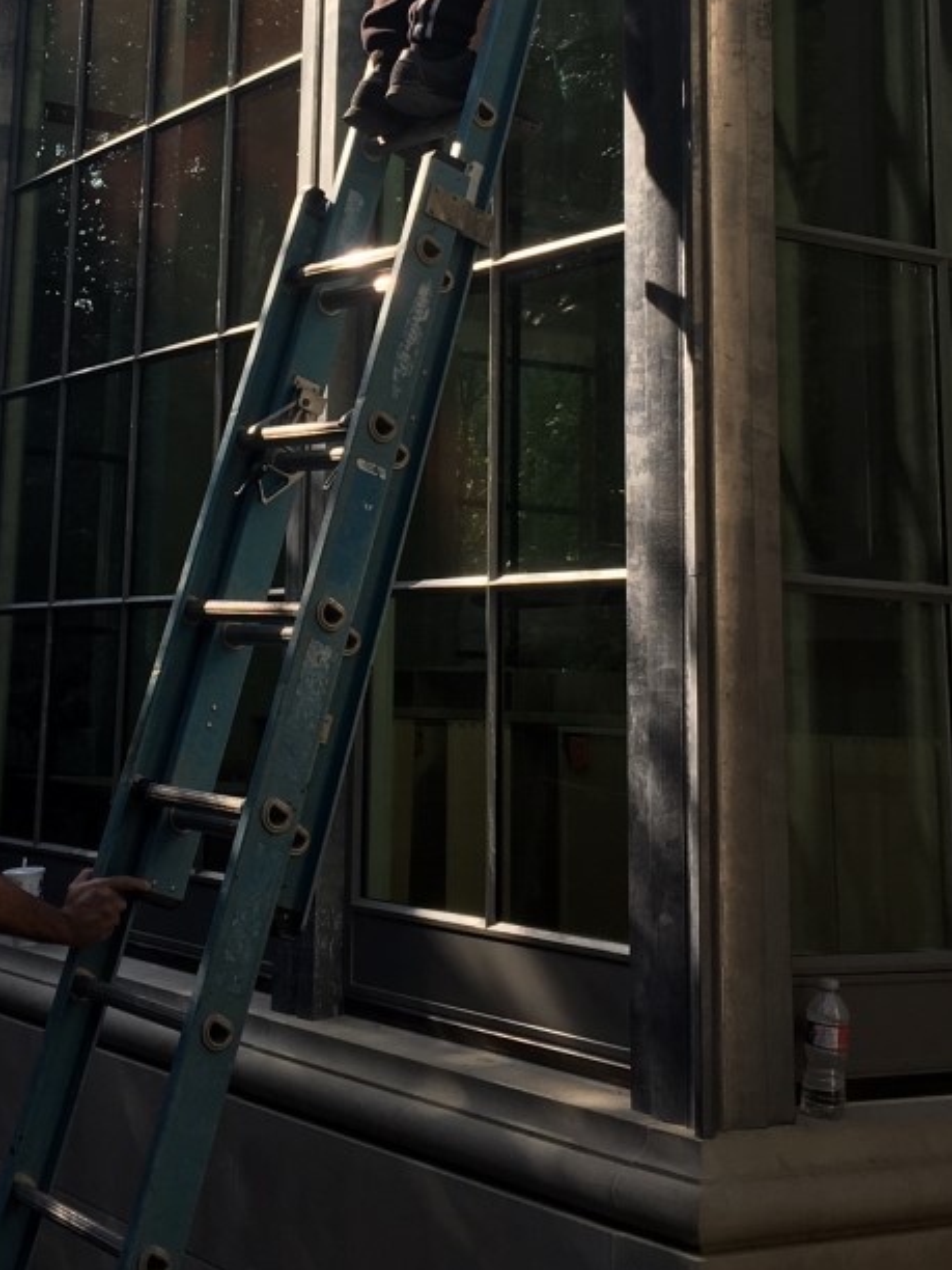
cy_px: 220
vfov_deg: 32.2
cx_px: 268
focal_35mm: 58
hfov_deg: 25.0
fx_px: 2127
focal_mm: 4.15
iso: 25
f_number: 2.2
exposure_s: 1/699
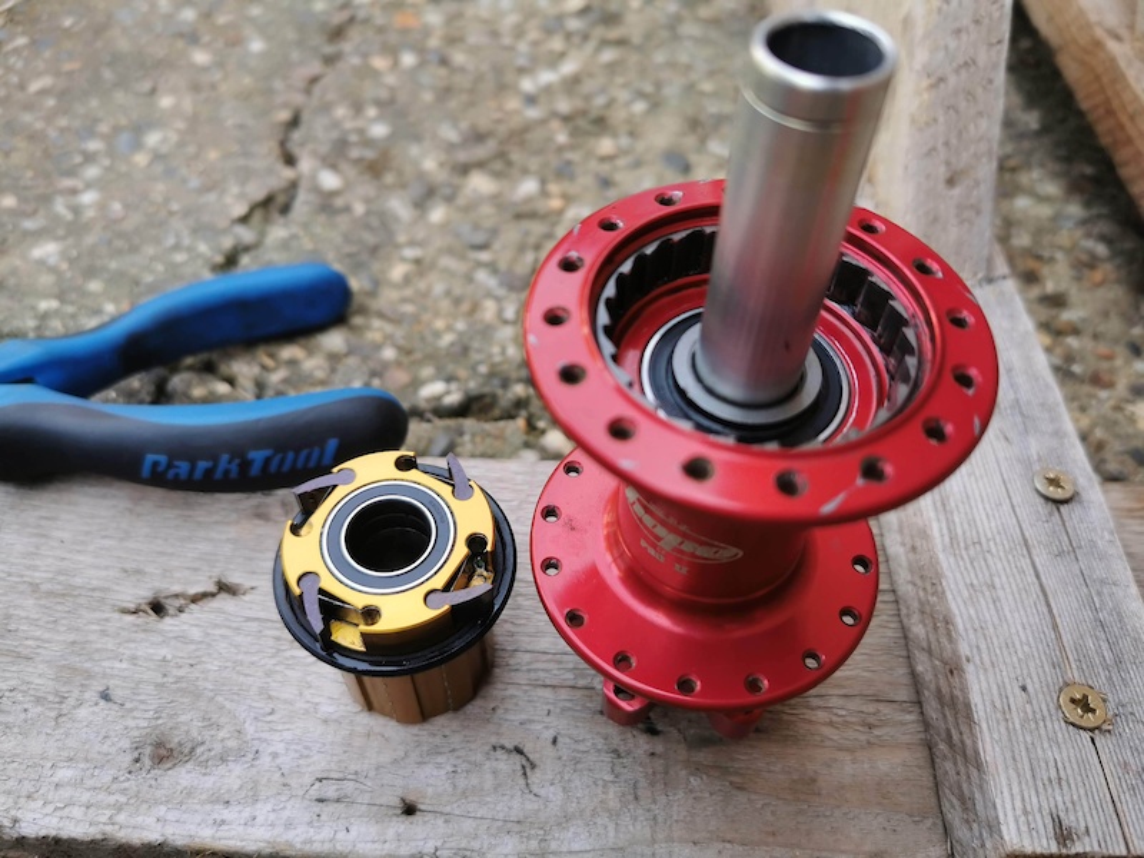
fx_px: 892
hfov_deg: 65.3
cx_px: 572
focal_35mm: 27
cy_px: 429
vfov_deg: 51.4
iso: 50
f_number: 1.6
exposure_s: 1/284
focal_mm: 5.56
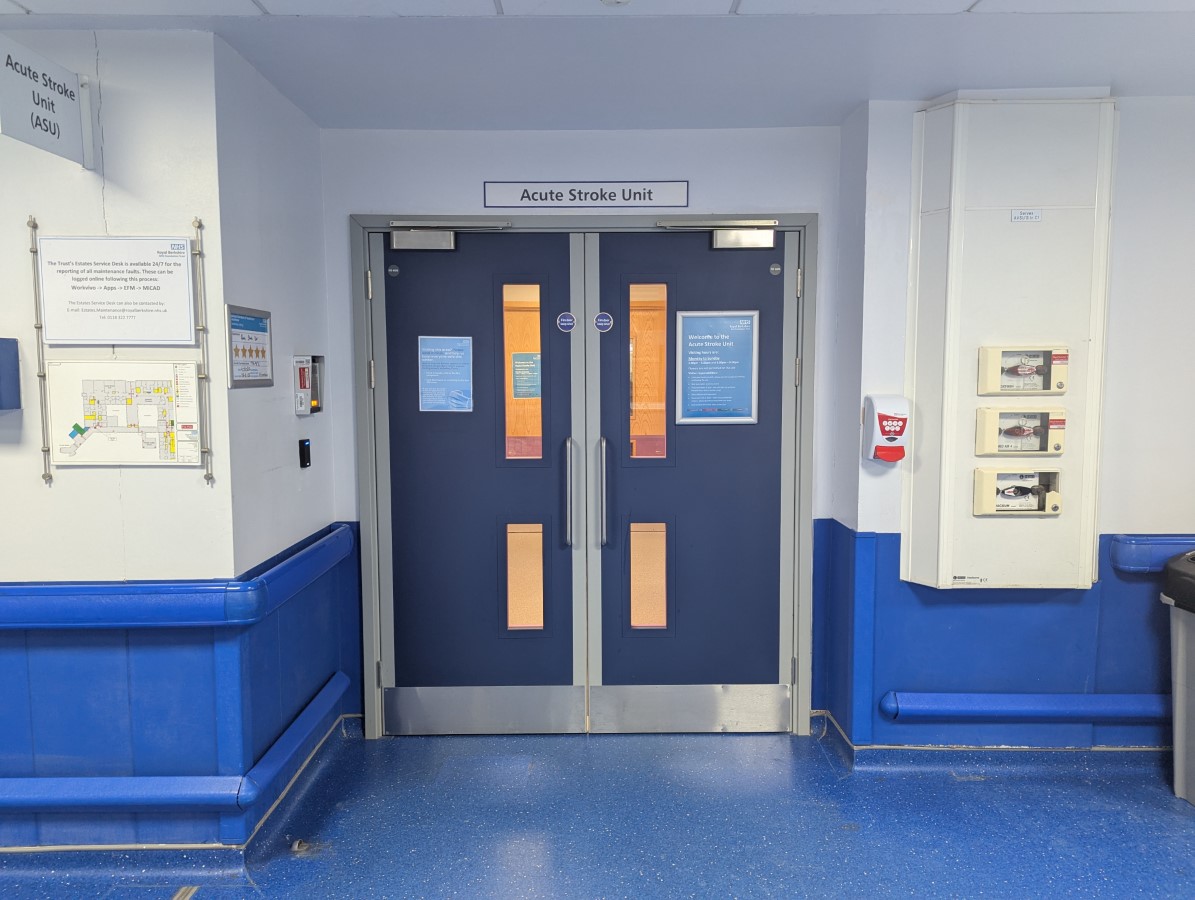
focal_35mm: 24
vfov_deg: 56.9
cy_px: 450
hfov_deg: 71.5
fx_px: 830
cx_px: 598
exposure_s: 1/25
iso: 137
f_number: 1.85
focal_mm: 6.81
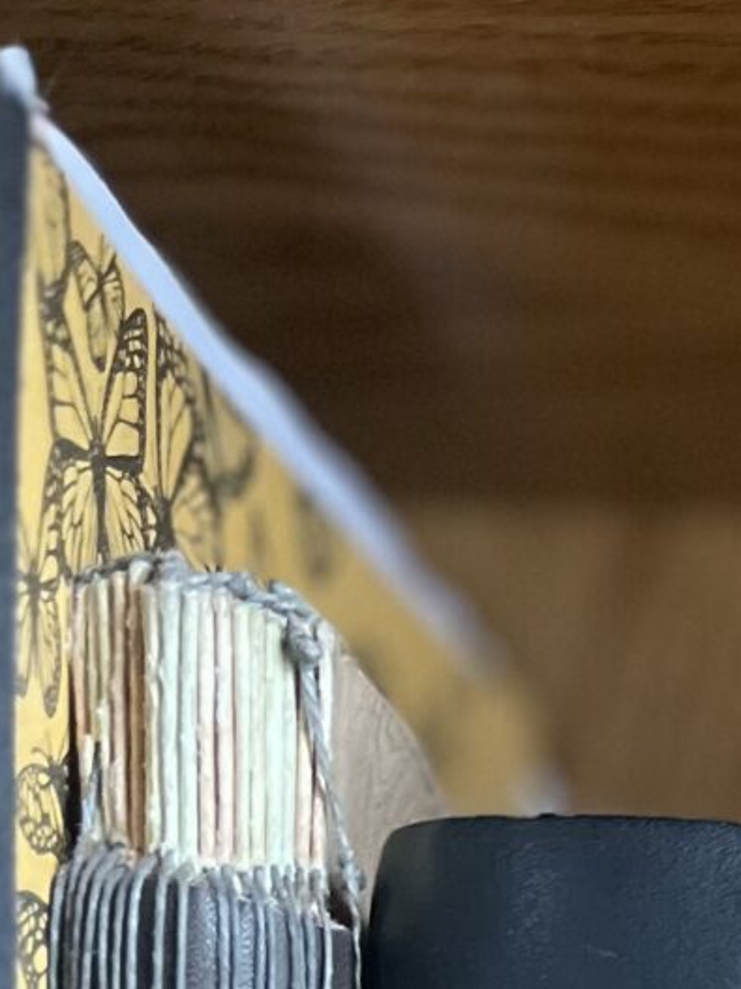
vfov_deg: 16.4
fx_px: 2884
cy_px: 1773
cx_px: 1317
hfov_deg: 13.3
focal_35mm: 101
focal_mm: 5.1
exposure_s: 1/48
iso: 500
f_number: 1.6
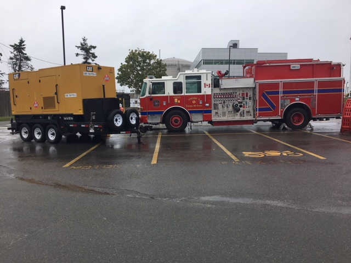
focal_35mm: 29
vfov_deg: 48.2
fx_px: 294
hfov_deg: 61.7
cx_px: 176
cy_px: 132
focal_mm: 4.15
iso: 25
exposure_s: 1/487
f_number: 2.2
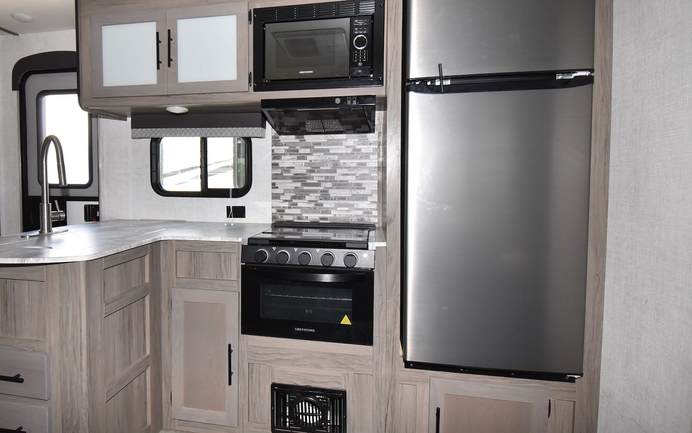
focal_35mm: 20
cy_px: 202
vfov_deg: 59.6
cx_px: 290
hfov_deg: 84.4
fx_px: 377
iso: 800
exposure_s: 1/100
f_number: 5
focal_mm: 10
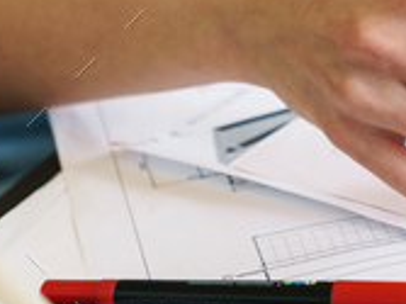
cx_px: 681
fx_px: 2555
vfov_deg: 6.8
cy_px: -61
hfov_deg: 8.8
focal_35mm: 218
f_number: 3.2
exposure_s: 1/160
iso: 1000
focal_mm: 64
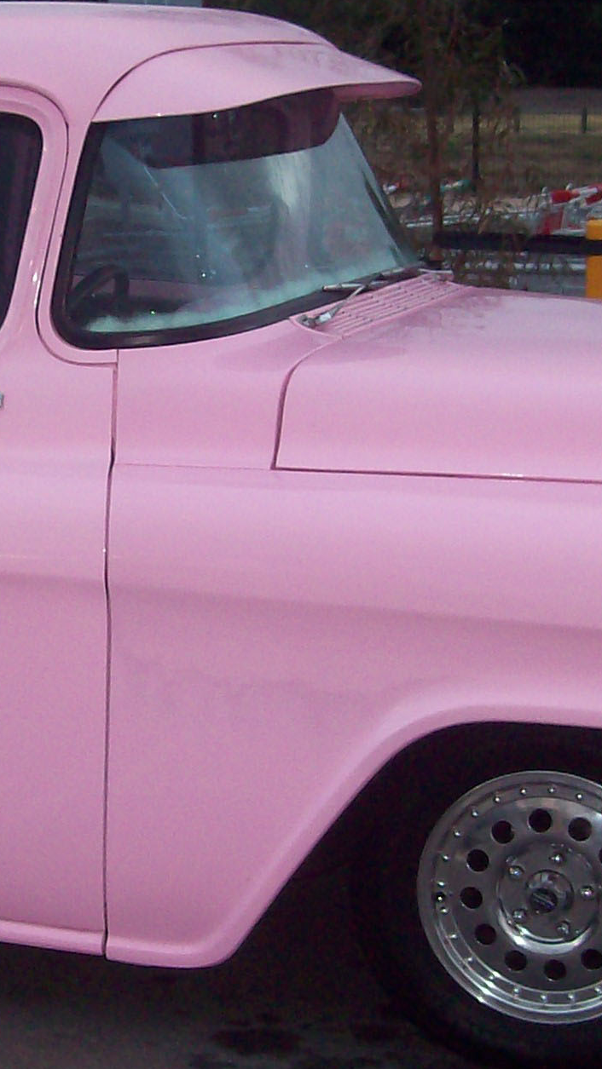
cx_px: -47
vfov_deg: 23.9
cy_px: 503
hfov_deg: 13.3
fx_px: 2525
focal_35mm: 89
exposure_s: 1/64
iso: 80
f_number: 2.7
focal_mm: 6
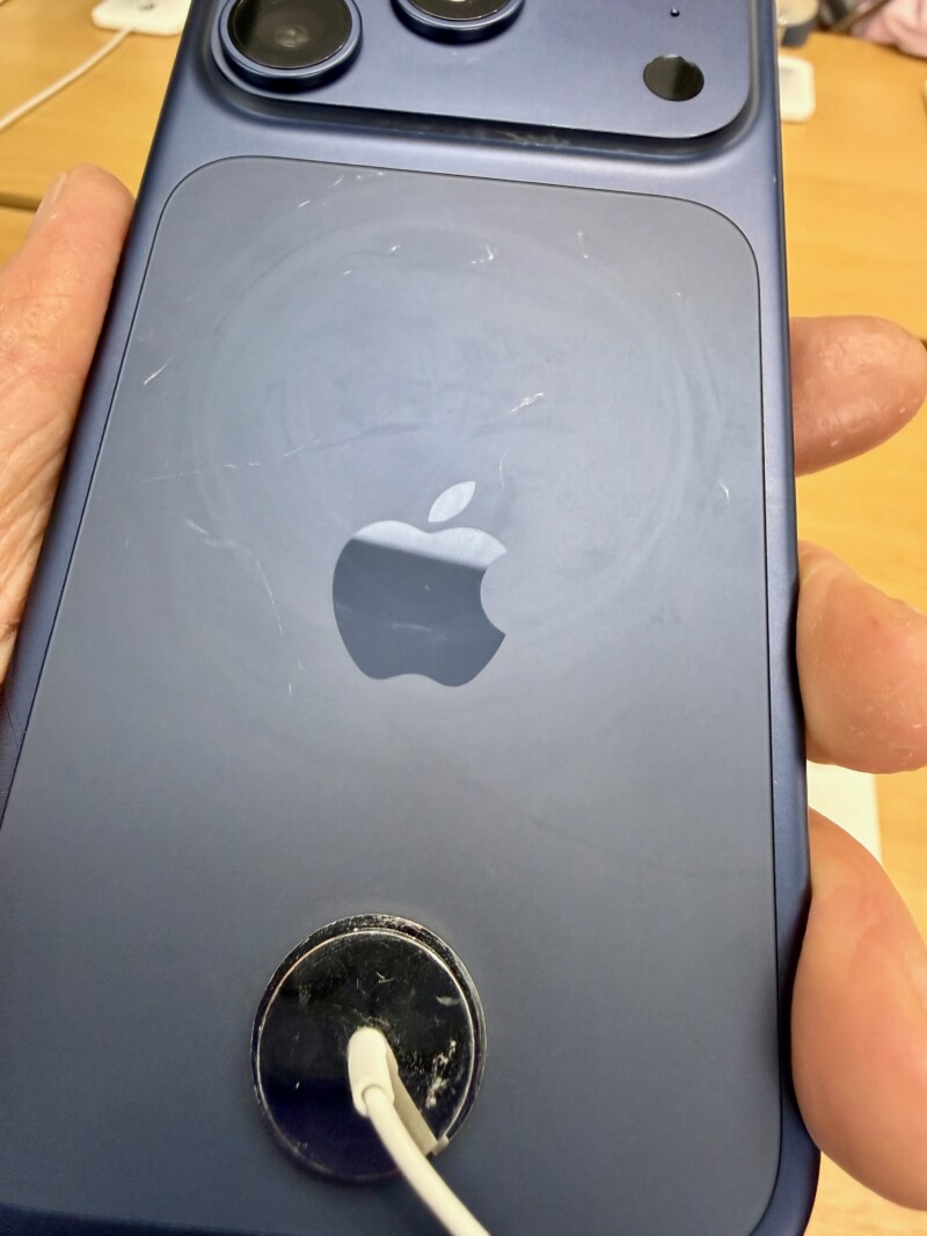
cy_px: 618
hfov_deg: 56.8
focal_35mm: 24
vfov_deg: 71.6
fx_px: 857
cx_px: 464
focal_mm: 2.22
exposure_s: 1/120
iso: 250
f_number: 2.2
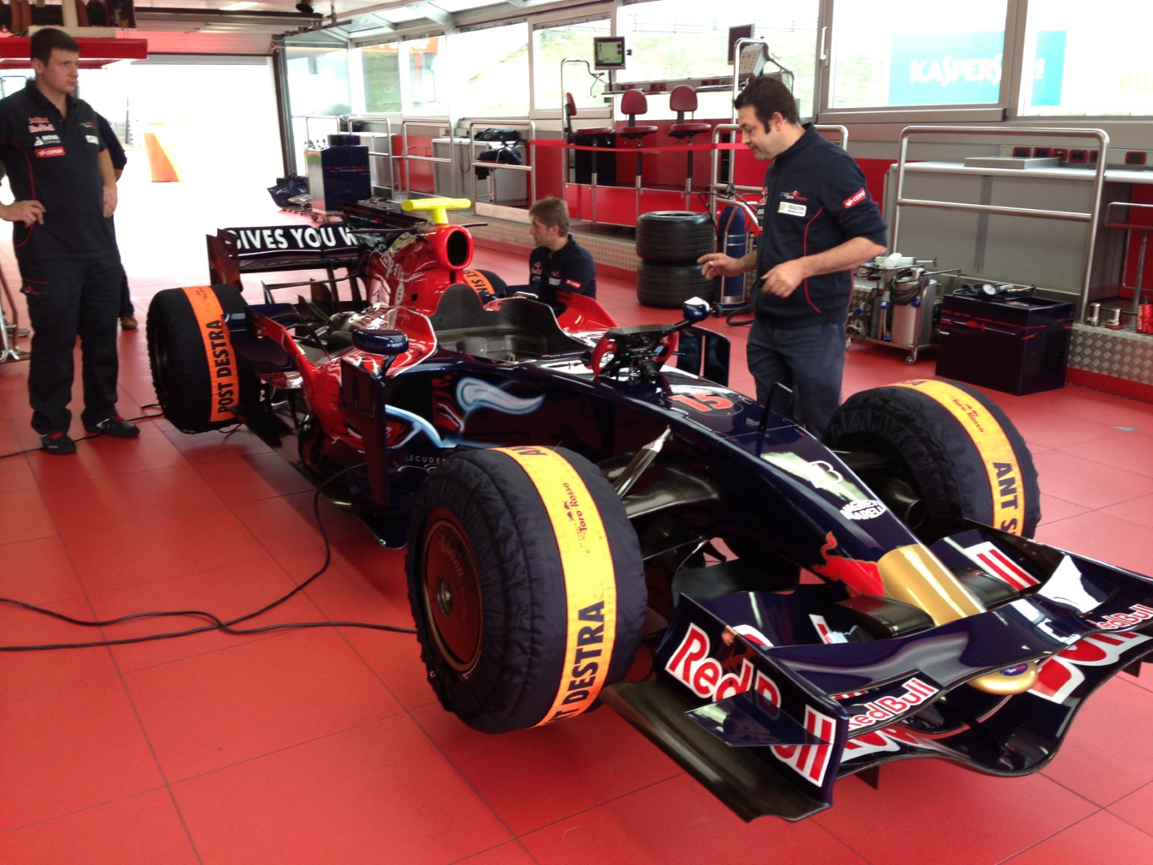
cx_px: 576
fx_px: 1099
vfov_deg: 42.9
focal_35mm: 33
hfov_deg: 55.4
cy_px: 432
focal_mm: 4.13
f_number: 2.4
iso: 64
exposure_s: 1/30
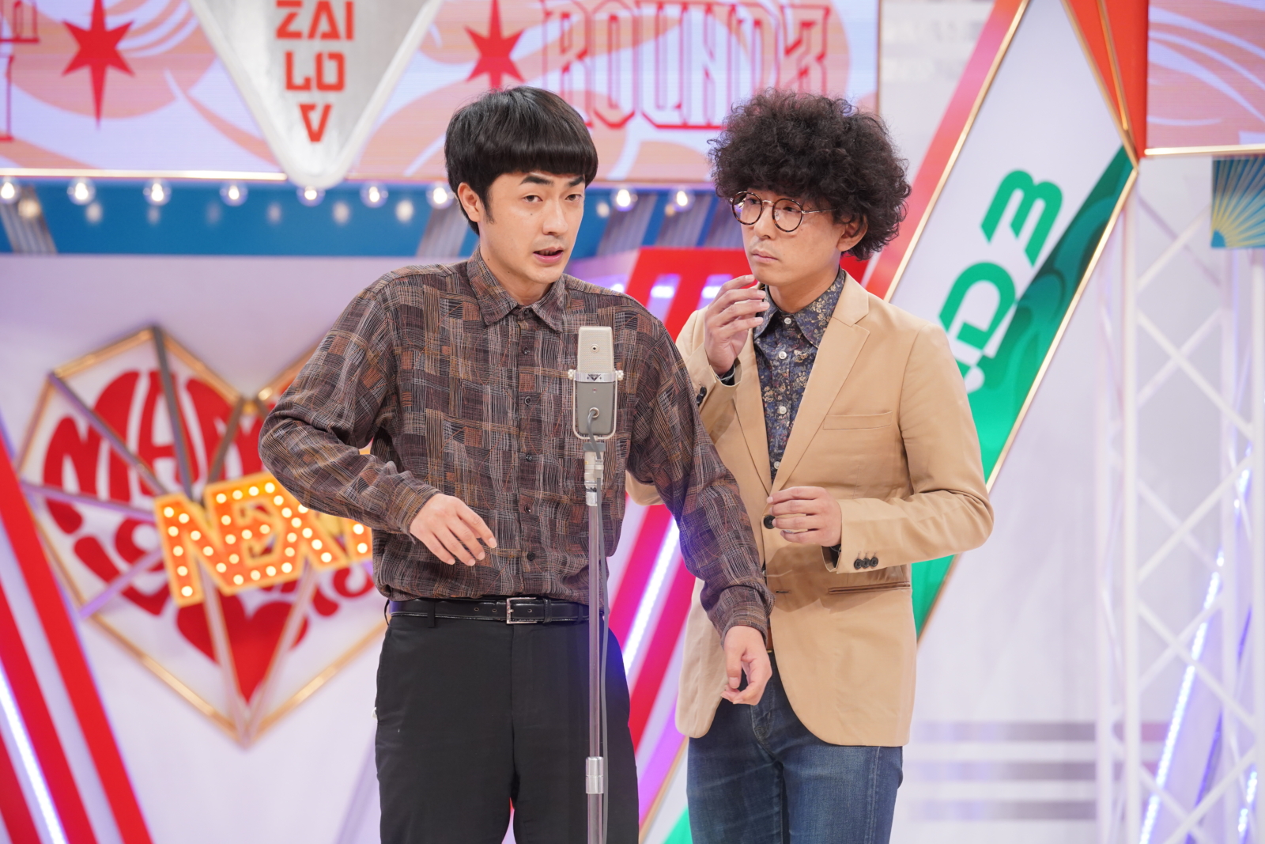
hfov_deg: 12.5
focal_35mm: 164
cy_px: 422
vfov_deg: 8.4
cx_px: 632
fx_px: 5763
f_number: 5
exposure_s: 1/250
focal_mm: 164
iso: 2000
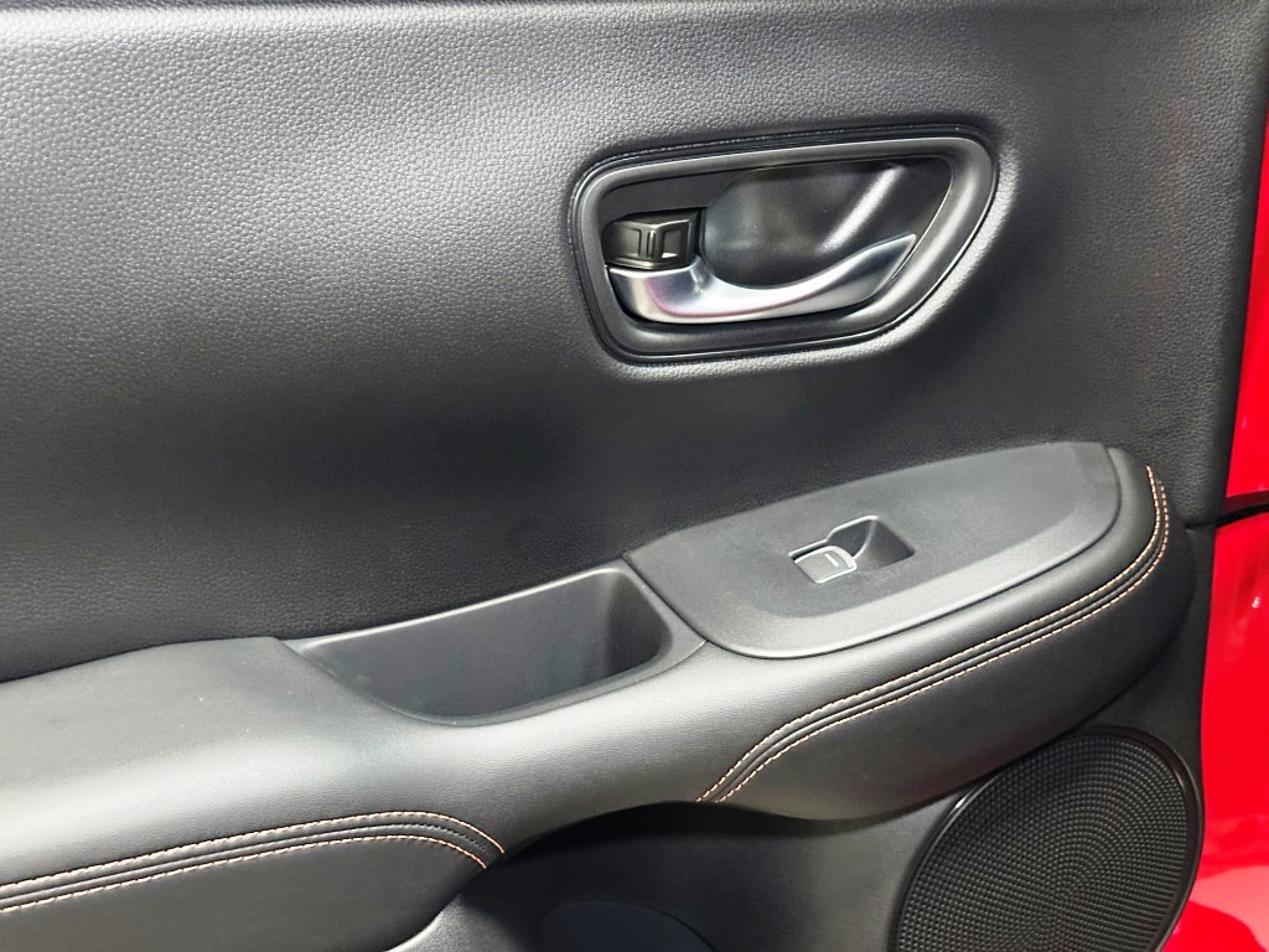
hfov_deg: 39.7
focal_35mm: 48
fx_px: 1760
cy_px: 476
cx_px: 634
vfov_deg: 30.3
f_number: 1.78
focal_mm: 6.86
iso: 640
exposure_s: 1/30
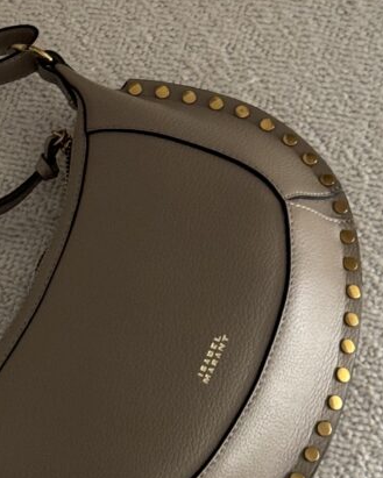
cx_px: -12
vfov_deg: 12.9
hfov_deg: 10.3
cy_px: 116
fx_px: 2110
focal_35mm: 149
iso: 200
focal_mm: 6.86
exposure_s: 1/33
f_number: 1.78
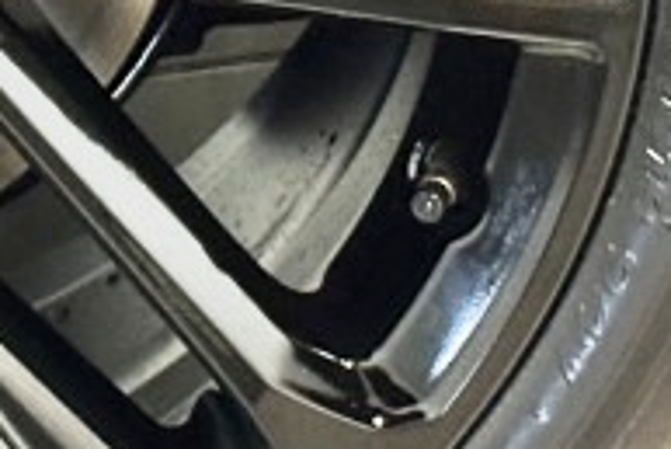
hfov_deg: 7.6
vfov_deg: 5.2
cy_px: -150
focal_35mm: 265
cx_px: -337
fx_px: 4943
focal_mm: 6.86
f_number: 1.78
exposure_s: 1/20
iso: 640
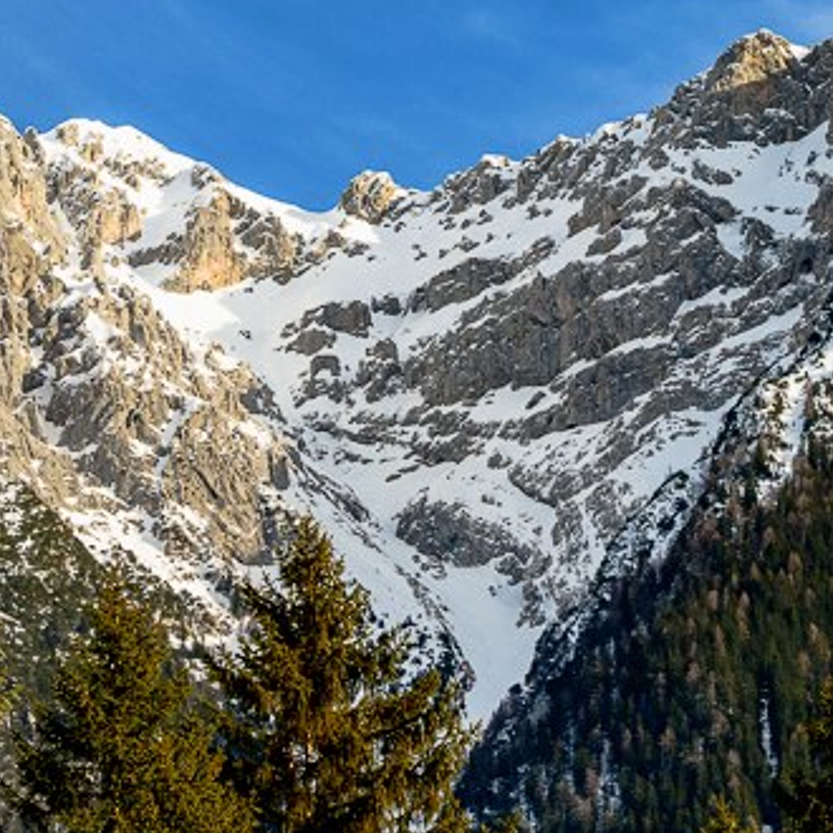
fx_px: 5881
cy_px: 257
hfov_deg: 8.1
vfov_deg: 8.1
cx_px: 737
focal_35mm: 216
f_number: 8
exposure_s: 1/1250
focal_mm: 70
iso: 400
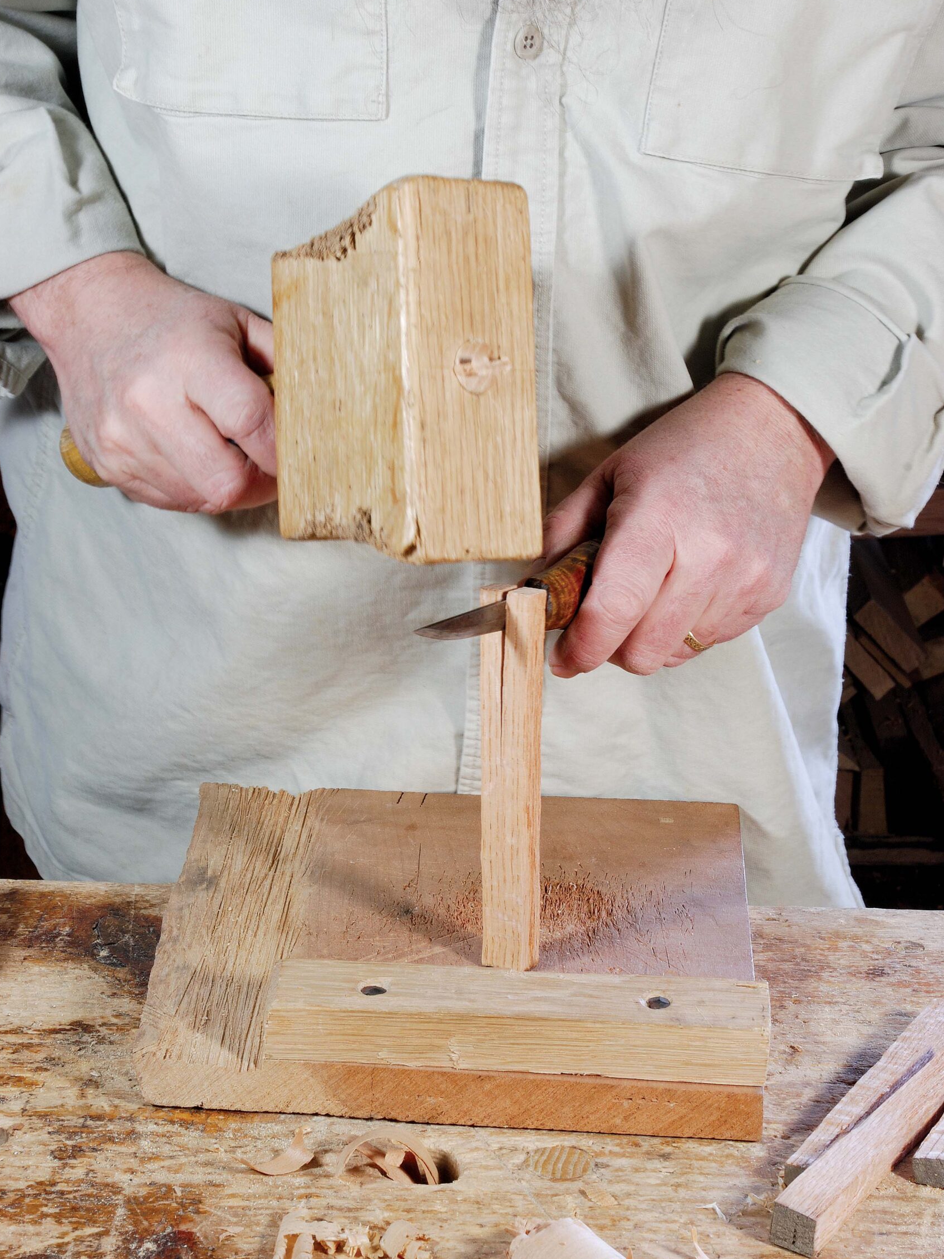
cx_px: 469
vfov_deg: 23.0
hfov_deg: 17.4
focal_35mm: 85
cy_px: 633
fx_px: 3091
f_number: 18
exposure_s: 1/1.3
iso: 160
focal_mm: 52
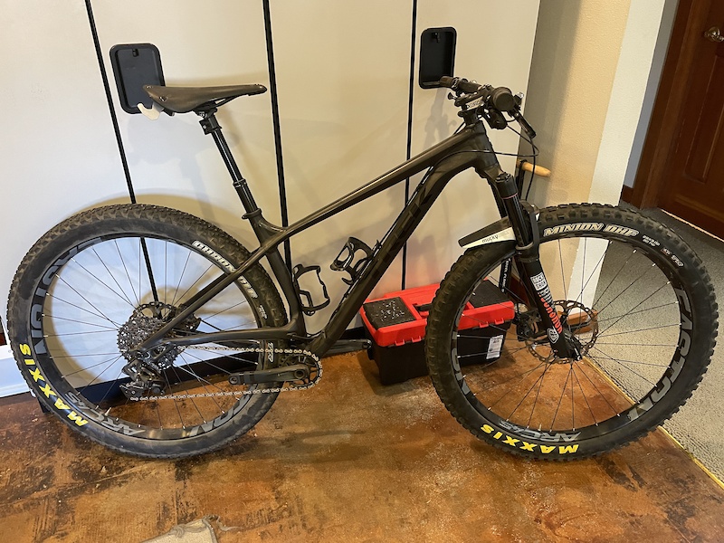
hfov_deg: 67.3
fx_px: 544
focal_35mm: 26
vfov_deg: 53.1
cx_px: 362
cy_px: 272
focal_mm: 4.2
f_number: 1.6
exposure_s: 1/40
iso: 400
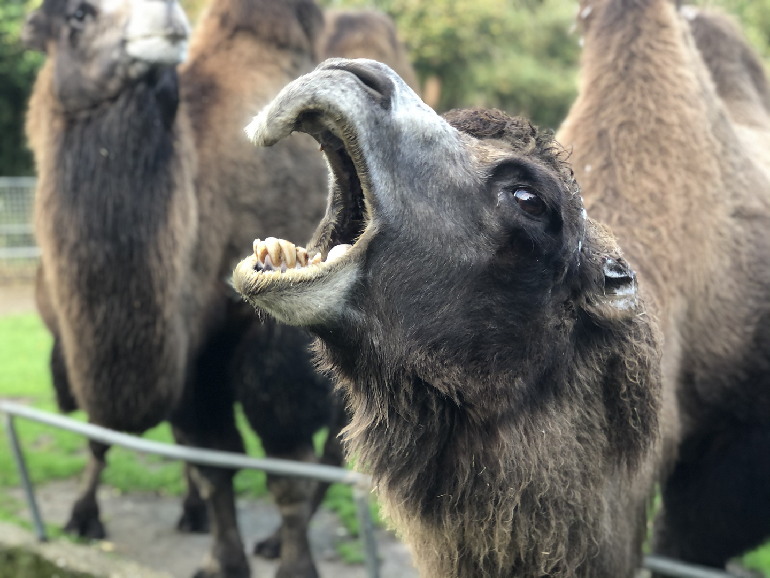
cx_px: 385
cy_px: 289
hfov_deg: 33.8
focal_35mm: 57
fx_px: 1268
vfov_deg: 25.7
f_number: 2.8
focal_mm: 6.6
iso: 20
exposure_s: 1/30
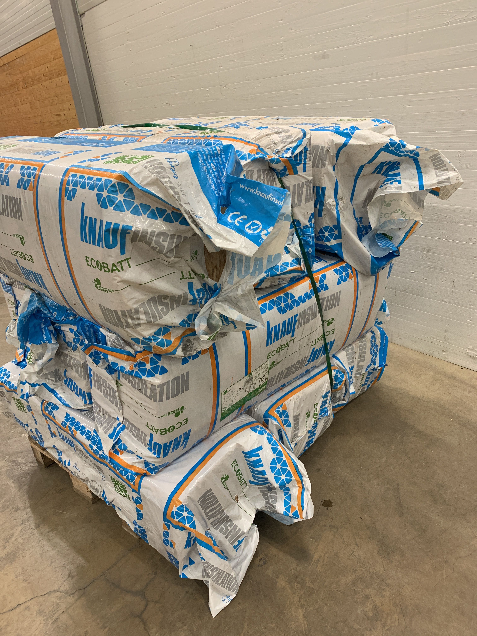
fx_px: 478
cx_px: 238
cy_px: 318
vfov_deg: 67.3
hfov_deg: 53.1
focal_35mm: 26
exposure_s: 1/78
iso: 100
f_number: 1.8
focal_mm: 4.25
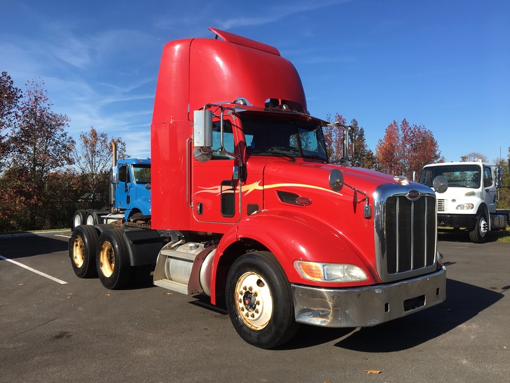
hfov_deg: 61.7
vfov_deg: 48.2
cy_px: 192
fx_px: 427
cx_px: 255
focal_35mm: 29
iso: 25
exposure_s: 1/1261
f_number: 2.2
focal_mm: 4.15
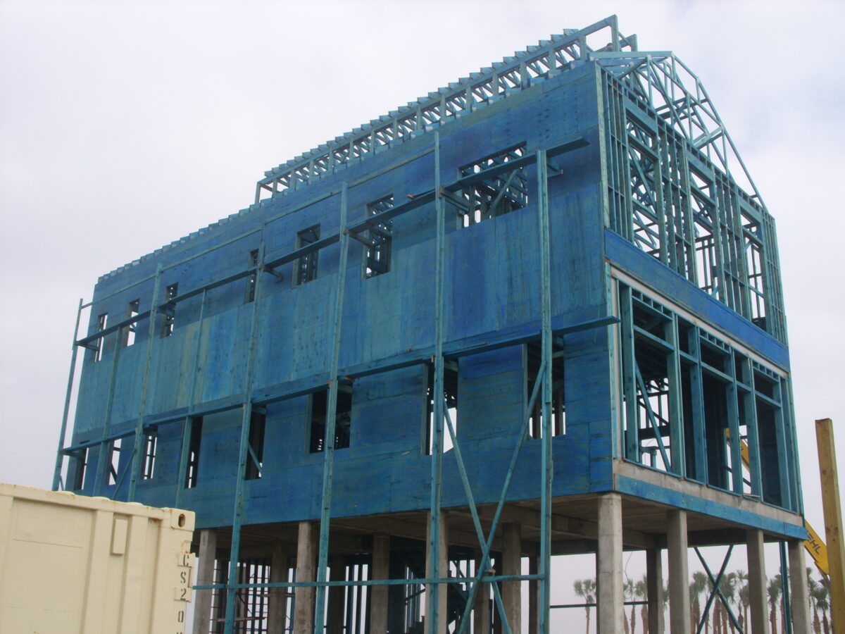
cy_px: 317
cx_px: 422
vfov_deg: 37.7
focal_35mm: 38
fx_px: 928
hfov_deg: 49.0
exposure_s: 1/184
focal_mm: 7.8
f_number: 7.4
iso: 50
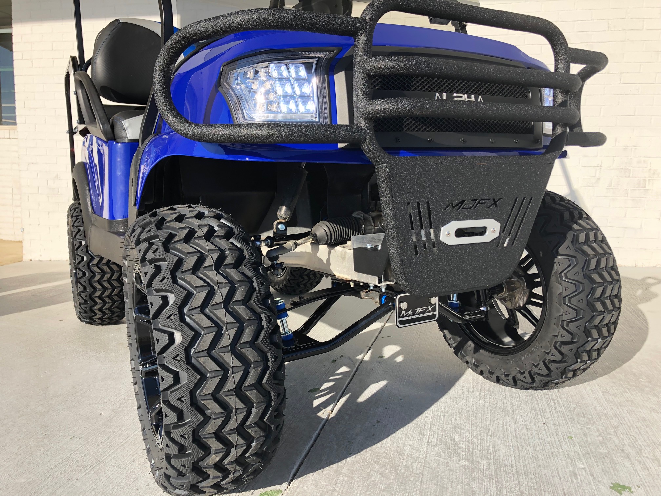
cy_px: 248
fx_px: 535
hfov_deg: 63.4
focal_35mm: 28
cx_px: 330
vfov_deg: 49.7
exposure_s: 1/934
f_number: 1.8
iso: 20
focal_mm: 3.99
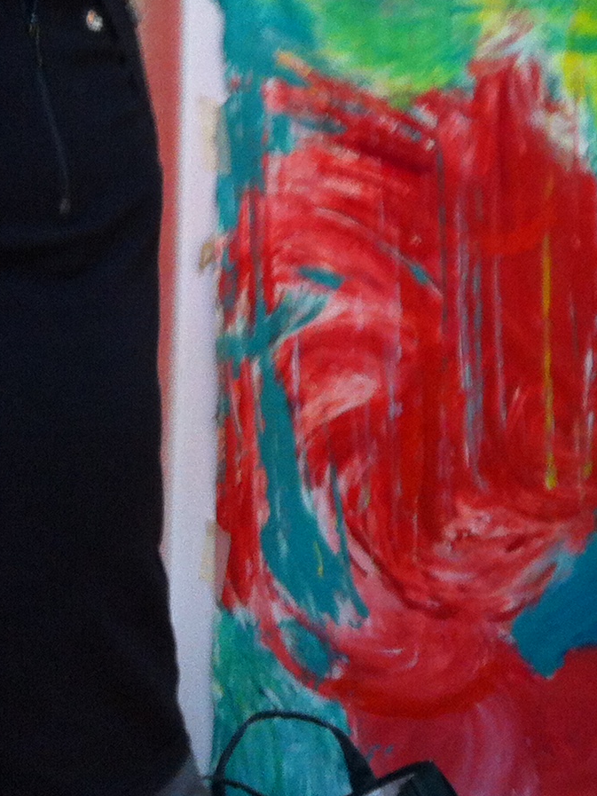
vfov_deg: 18.9
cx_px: 890
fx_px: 2322
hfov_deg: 13.8
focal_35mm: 101
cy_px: -5
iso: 125
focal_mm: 3.85
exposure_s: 1/15
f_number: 2.8
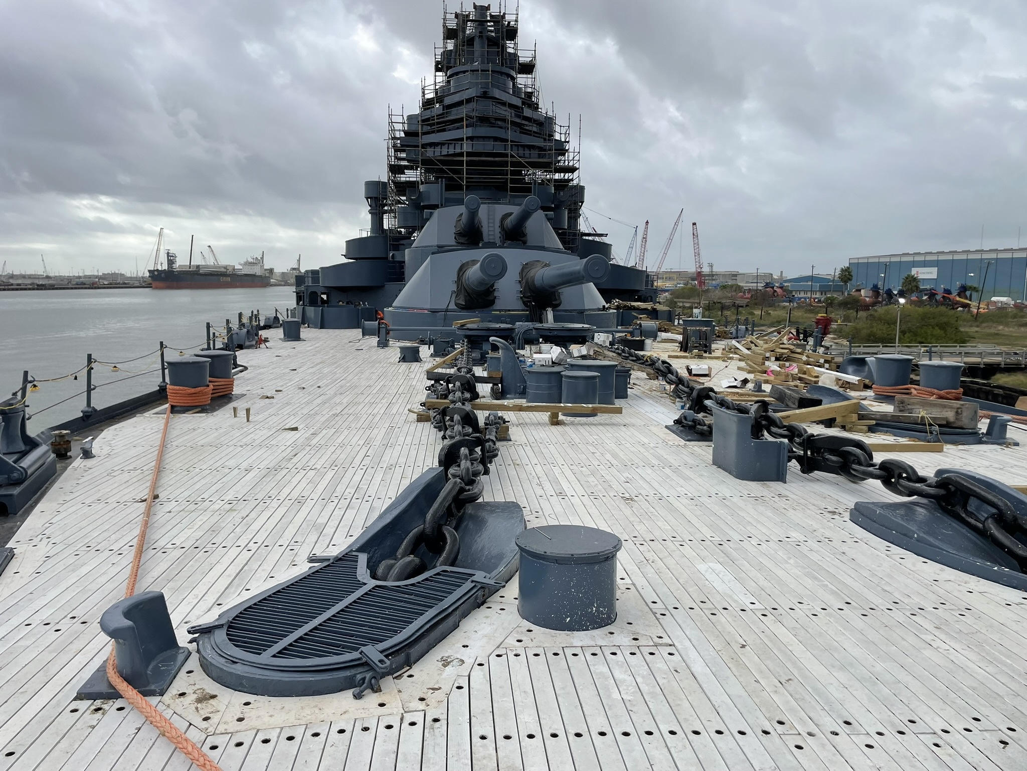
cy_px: 386
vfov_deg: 53.1
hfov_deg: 67.3
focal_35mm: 26
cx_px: 514
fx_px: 771
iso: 32
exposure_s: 1/4000
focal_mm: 4.2
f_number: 1.6
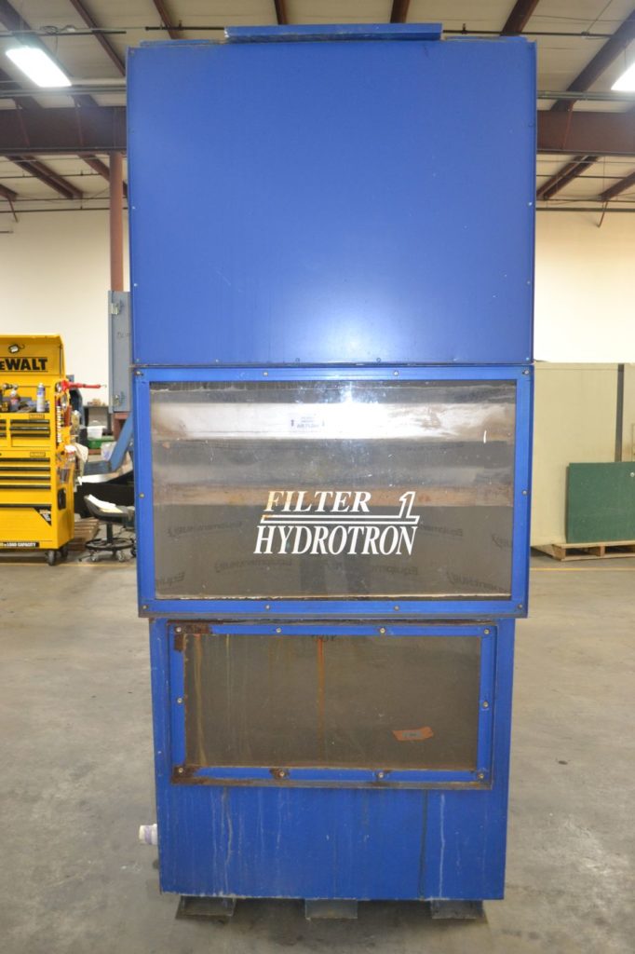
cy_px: 477
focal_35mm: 30
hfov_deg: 43.6
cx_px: 318
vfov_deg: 61.9
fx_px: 794
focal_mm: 20
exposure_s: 1/60
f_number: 3.8
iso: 1250
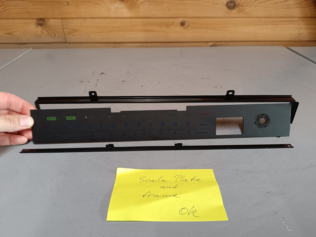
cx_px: 158
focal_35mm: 24
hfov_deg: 71.6
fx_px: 219
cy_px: 118
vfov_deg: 56.8
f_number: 1.88
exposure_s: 1/50.1
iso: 663
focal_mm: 5.59
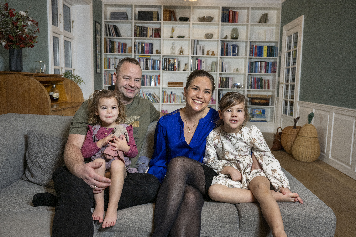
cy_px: 118
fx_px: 311
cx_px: 178
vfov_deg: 41.7
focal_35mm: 32
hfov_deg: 59.5
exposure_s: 1/60
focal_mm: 31.5
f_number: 5
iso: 400
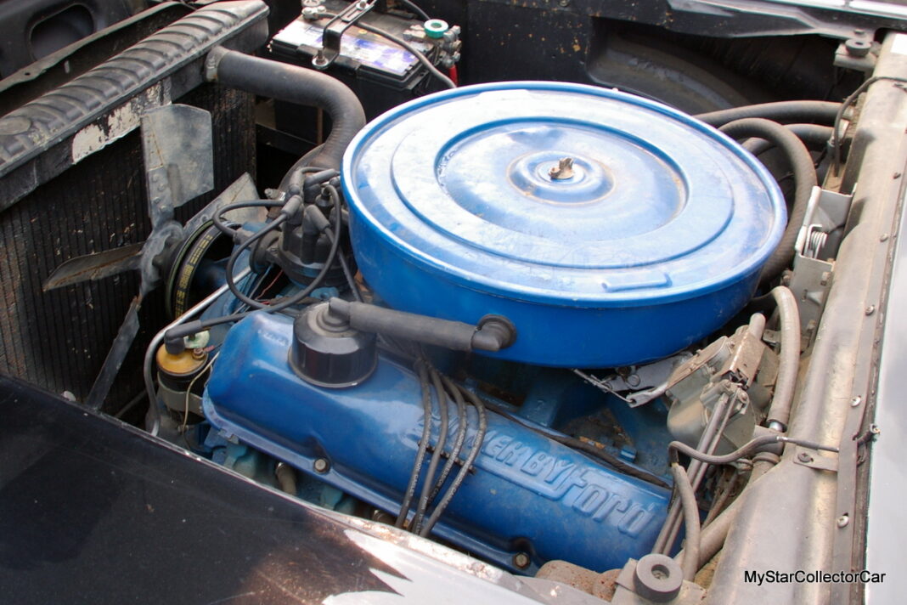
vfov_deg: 47.9
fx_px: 680
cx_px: 454
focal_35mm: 27
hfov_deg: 67.4
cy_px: 302
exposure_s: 1/60
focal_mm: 18
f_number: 8
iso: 200
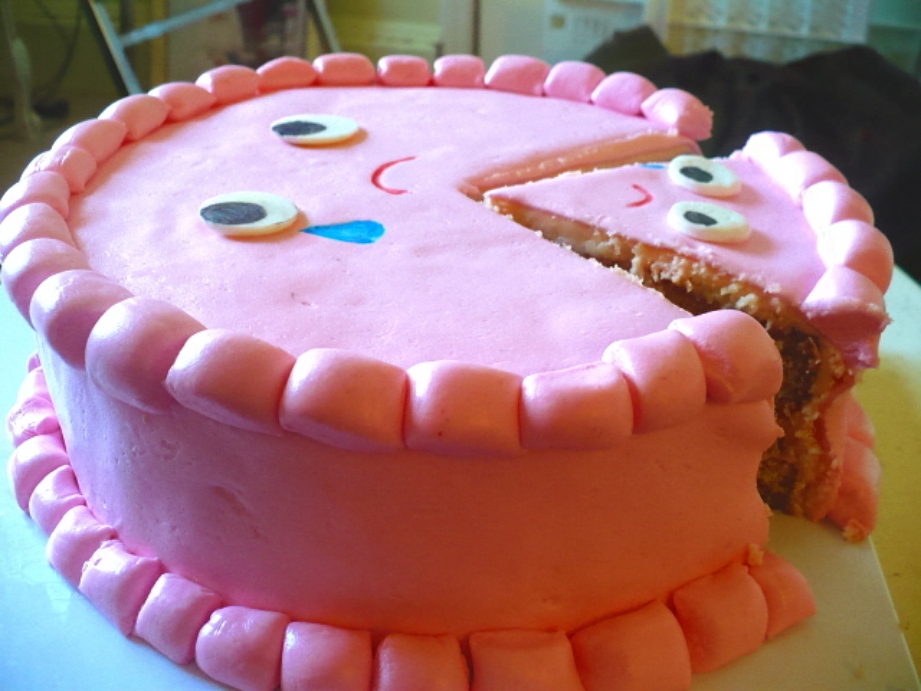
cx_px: 460
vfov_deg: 38.7
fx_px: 984
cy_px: 346
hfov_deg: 50.1
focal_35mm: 37
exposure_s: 1/25
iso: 200
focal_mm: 6.1
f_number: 2.8
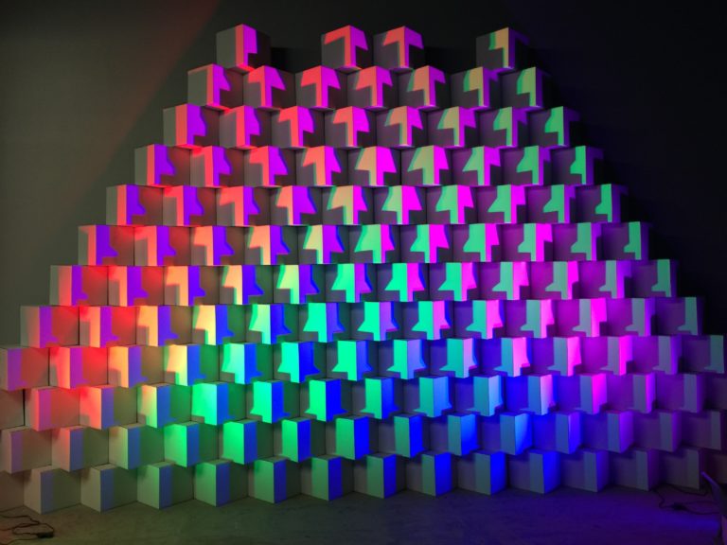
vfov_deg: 48.2
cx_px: 364
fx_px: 609
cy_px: 272
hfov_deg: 61.7
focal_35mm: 29
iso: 50
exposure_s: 1/15
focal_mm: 4.15
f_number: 2.2
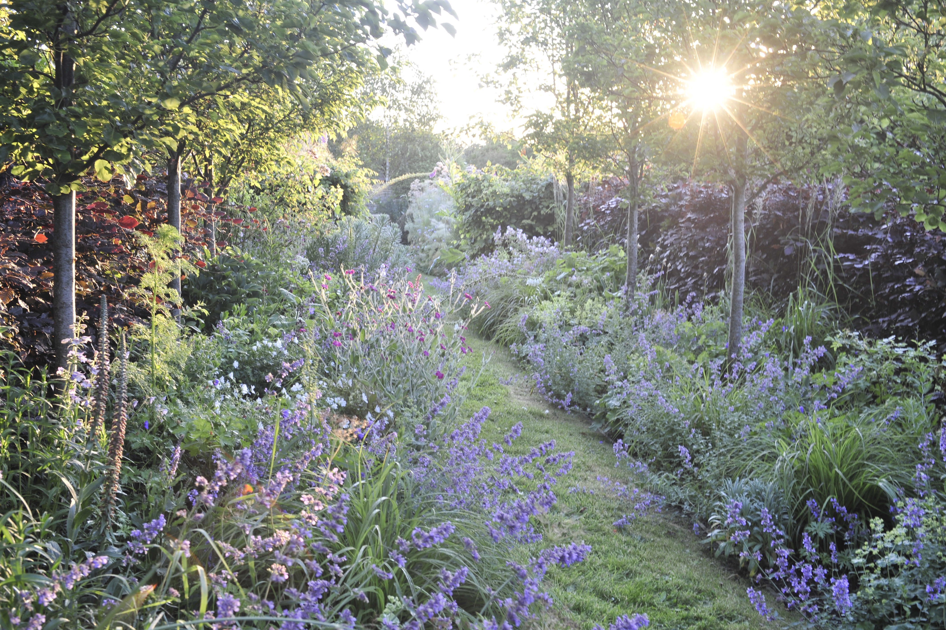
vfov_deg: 30.5
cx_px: 473
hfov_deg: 44.5
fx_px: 1155
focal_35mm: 44
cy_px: 315
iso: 400
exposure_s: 1/13
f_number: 9
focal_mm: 44
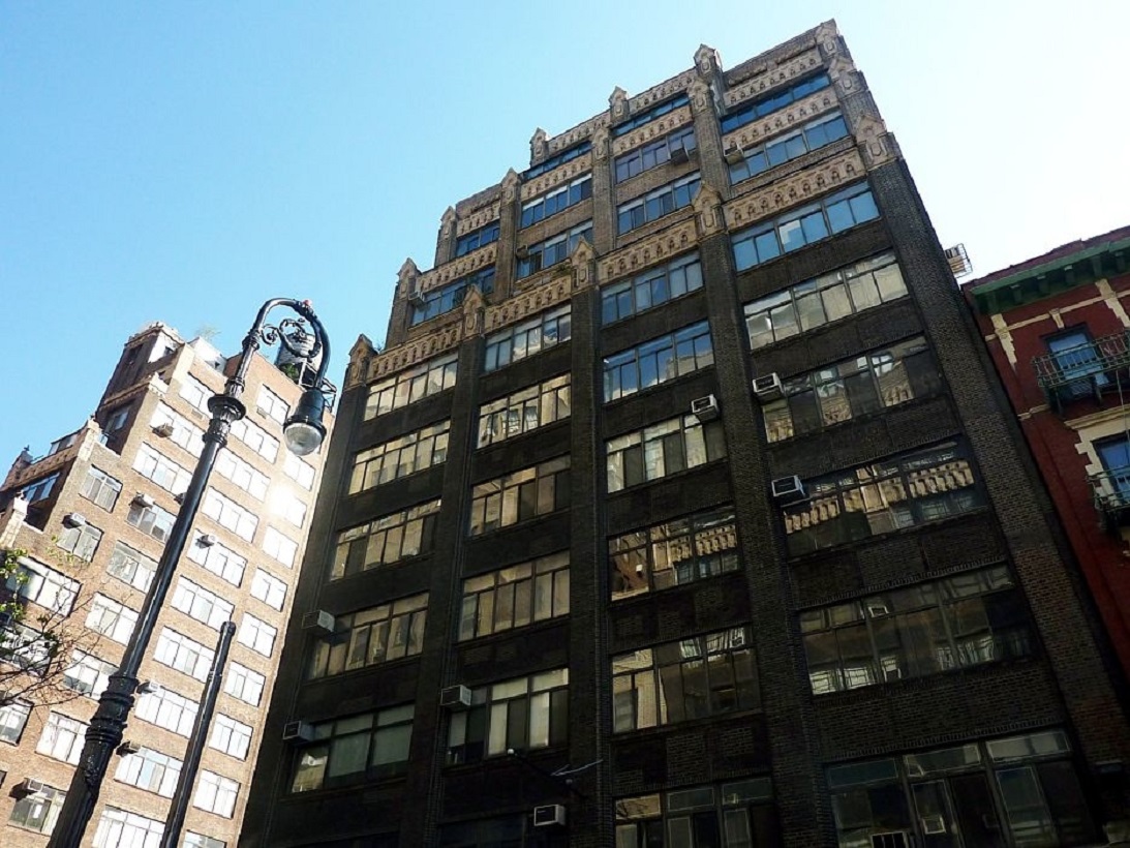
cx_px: 565
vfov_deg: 54.9
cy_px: 424
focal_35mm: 25
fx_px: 816
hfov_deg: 69.4
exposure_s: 1/500
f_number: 4
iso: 80
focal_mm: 4.1
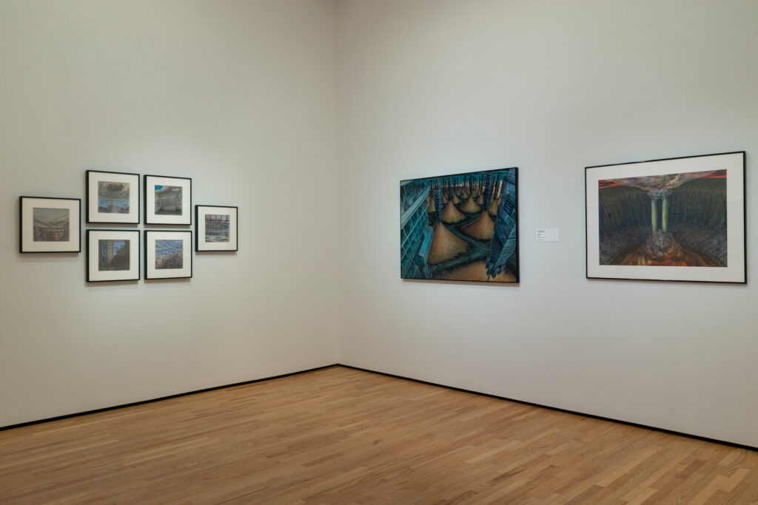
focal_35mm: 30
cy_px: 252
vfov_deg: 43.6
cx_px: 379
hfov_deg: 61.9
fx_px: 632
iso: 400
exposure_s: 1/5
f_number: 11
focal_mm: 30
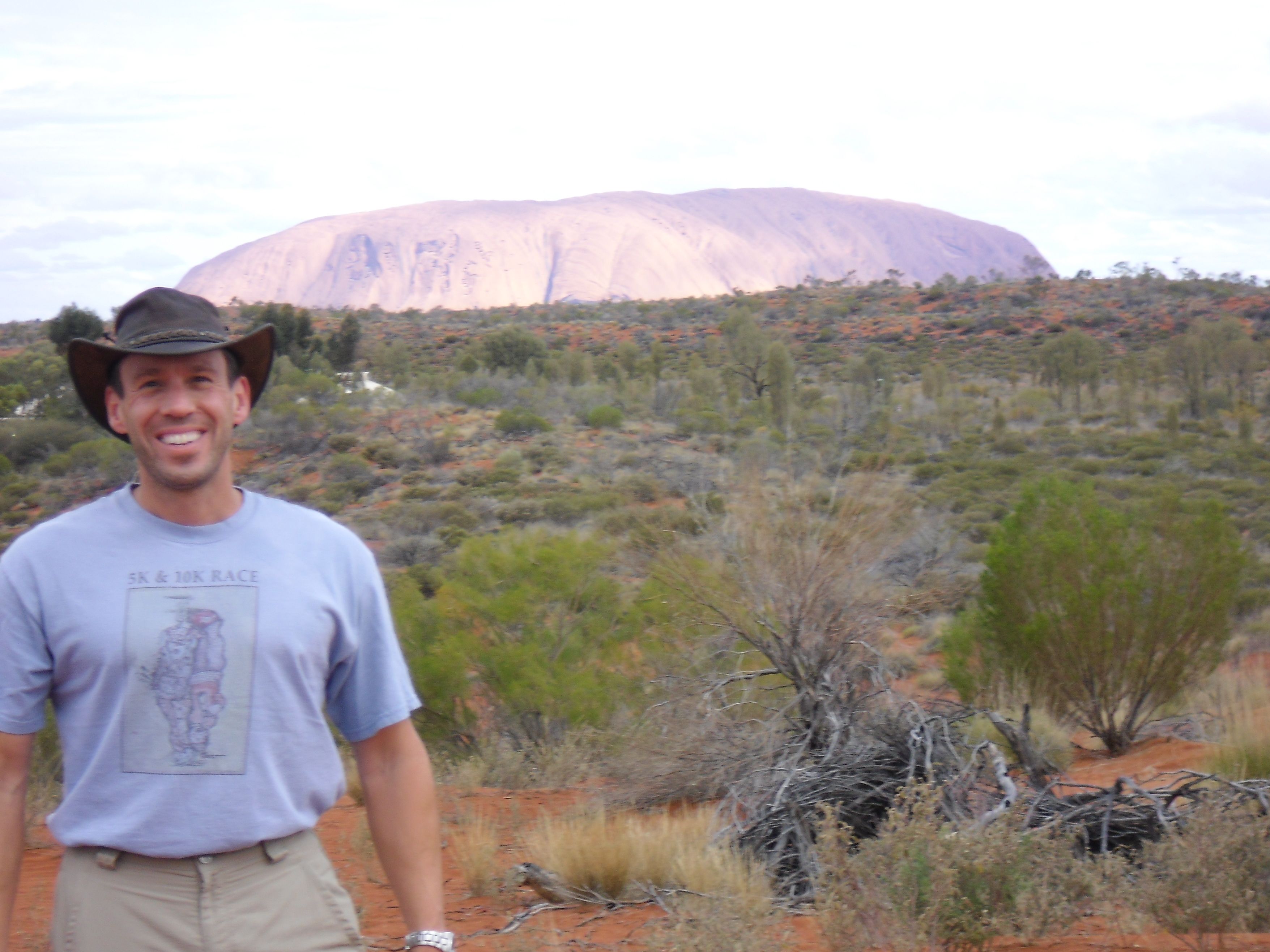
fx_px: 4513
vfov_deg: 12.0
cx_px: 573
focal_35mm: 123
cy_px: 532
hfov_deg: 16.0
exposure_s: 1/125
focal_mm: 19.6
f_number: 5.9
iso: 100
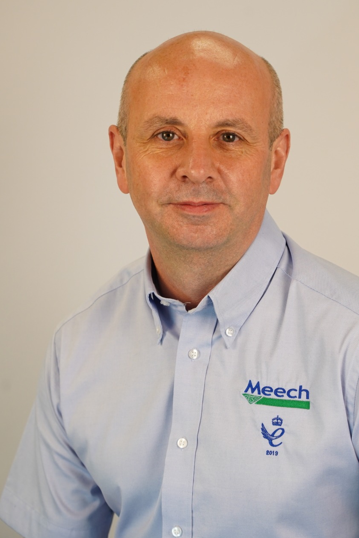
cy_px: 218
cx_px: 205
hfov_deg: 13.0
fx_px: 1570
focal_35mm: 105
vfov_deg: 19.4
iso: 1000
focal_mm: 86
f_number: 5.6
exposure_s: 1/160
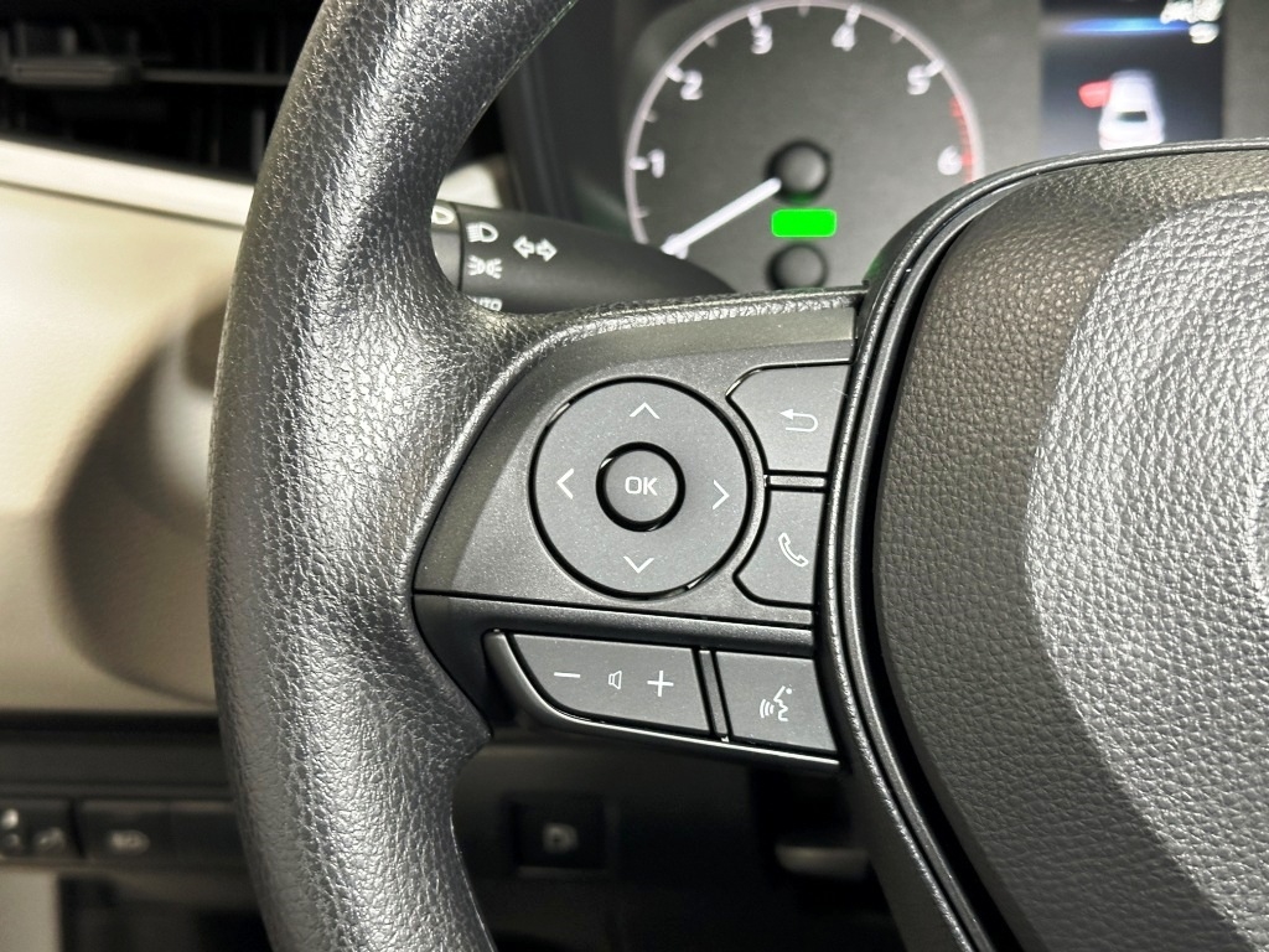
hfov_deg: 39.7
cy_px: 476
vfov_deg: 30.3
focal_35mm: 48
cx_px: 634
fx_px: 1760
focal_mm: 6.86
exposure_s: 1/40
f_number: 1.78
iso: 500
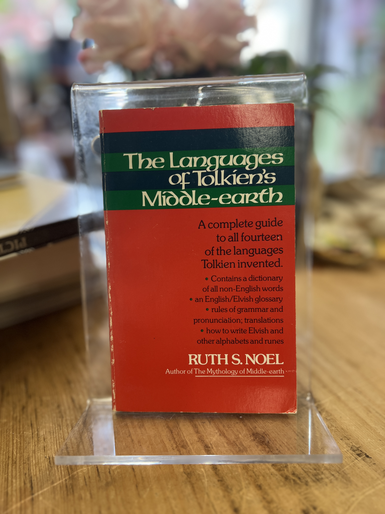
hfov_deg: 53.1
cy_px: 257
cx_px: 192
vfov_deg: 67.3
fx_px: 386
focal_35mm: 26
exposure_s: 1/60
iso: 64
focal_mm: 5.7
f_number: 1.5
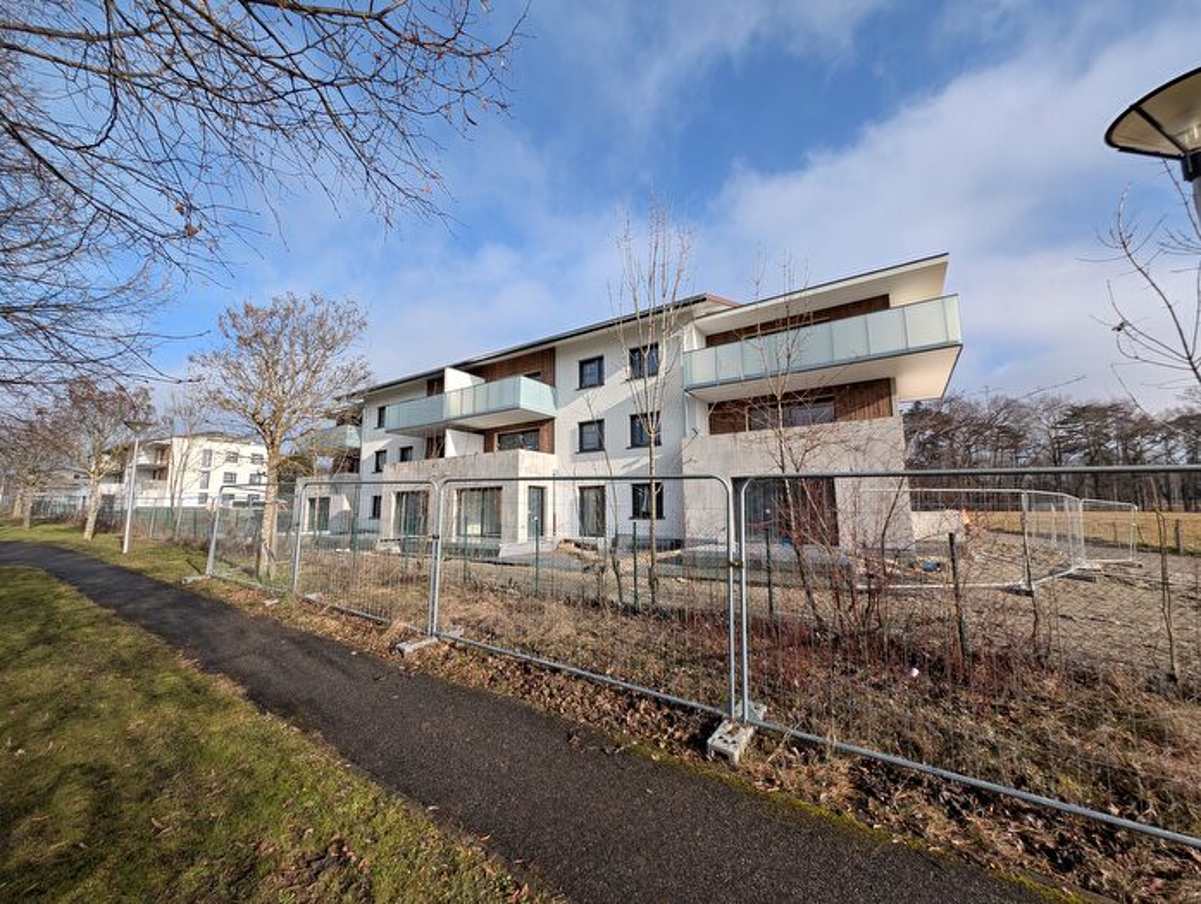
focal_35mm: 12
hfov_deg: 110.4
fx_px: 417
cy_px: 452
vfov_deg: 94.7
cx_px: 600
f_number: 1.95
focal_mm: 2.23
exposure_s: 1/1437
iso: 37
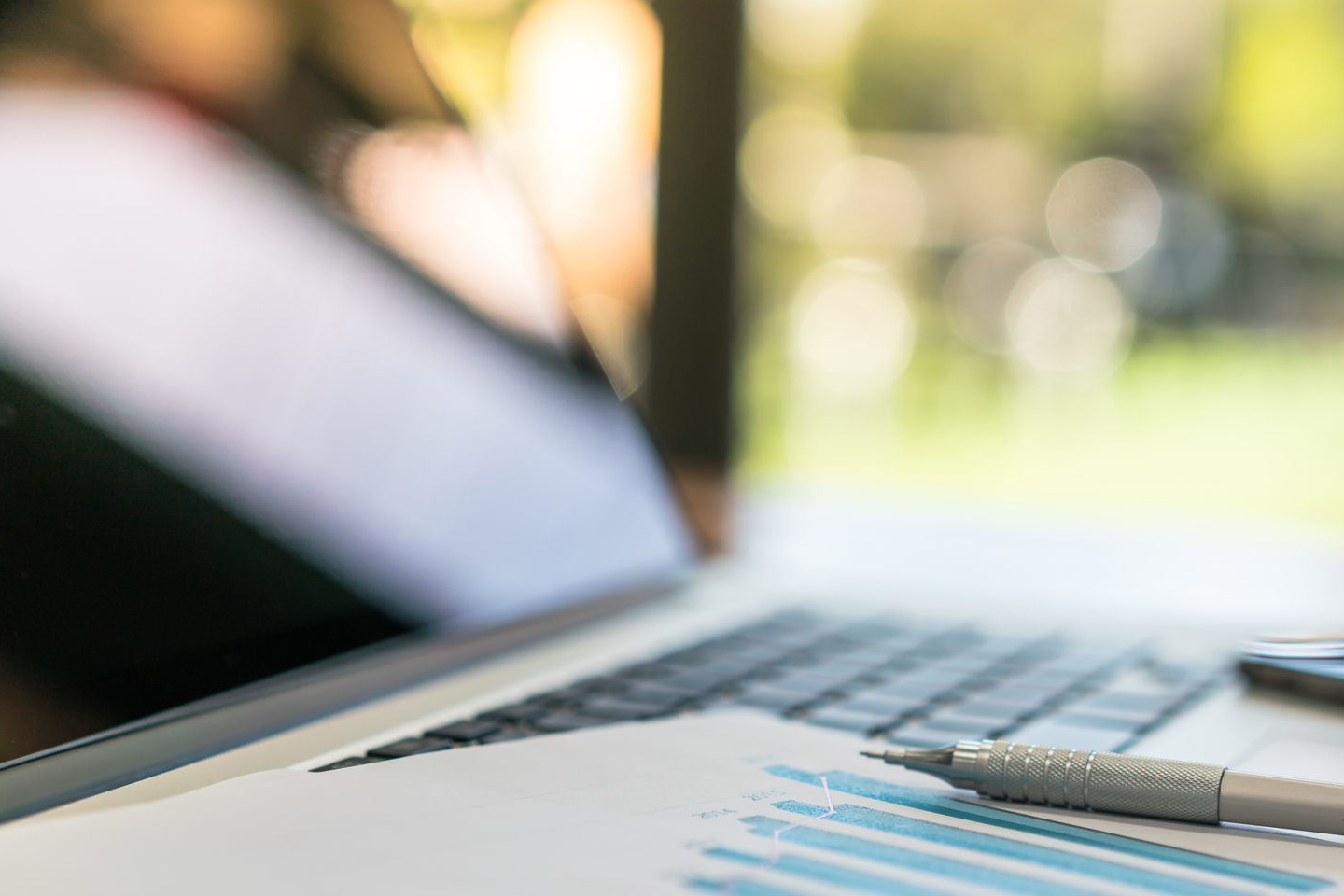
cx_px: 813
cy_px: 538
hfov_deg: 25.0
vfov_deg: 16.8
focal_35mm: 81
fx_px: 3024
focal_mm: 55
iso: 100
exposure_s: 1/500
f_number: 2.8
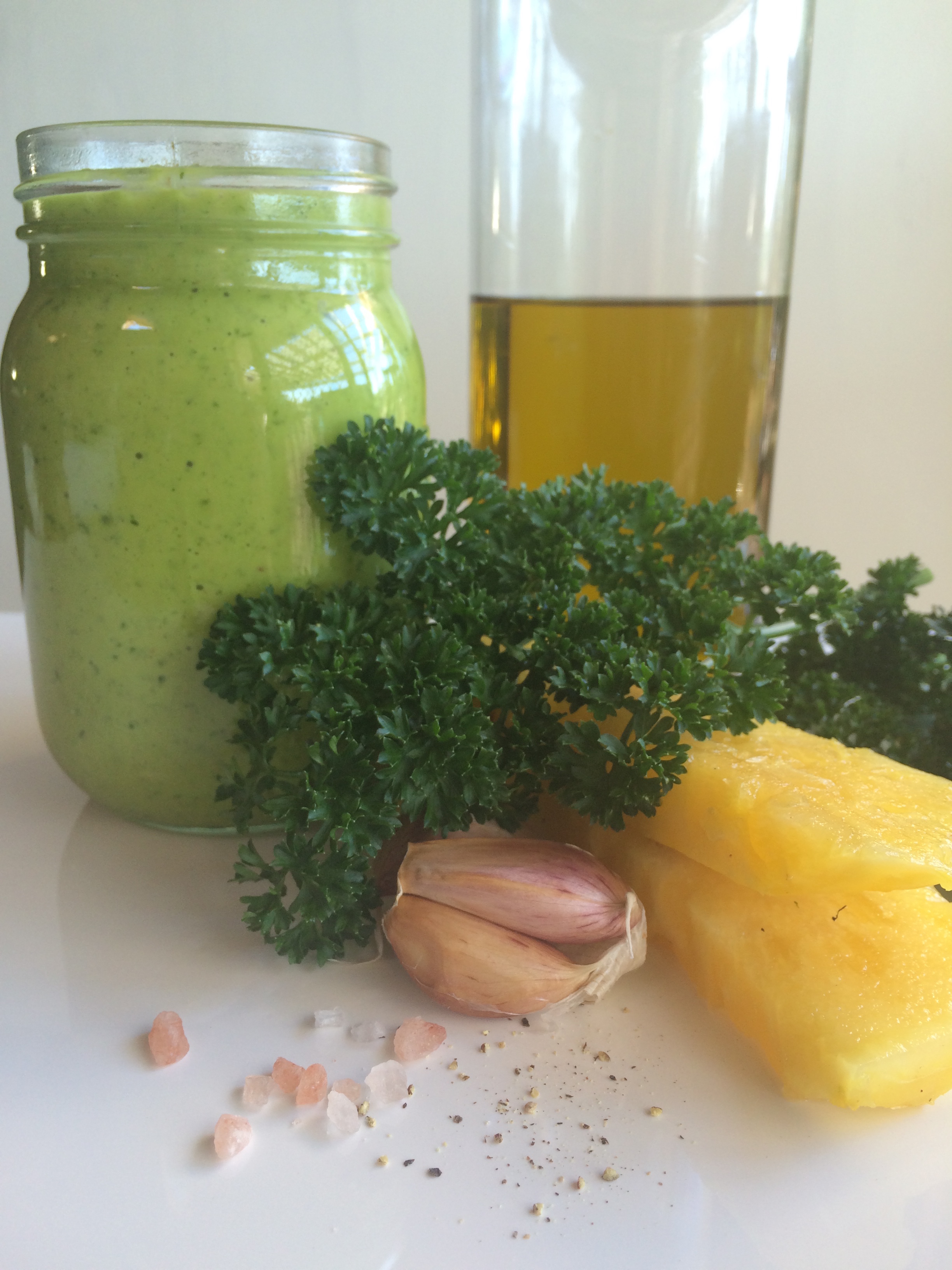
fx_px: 1063
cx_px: 476
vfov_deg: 61.7
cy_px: 635
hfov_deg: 48.2
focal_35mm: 29
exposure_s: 1/60
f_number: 2.2
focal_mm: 4.15
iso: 50
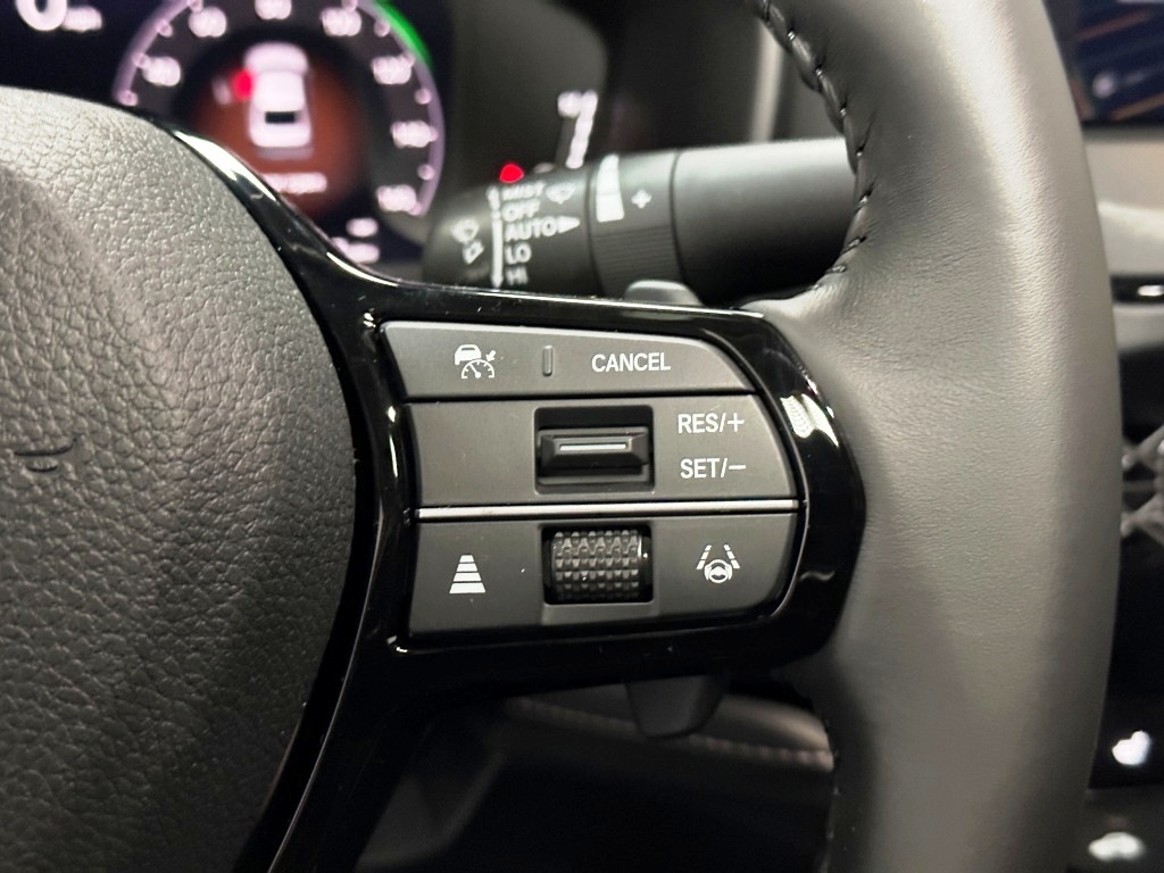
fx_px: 1614
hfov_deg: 39.7
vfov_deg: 30.3
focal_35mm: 48
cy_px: 436
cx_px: 582
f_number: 1.78
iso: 640
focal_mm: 6.86
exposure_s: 1/24
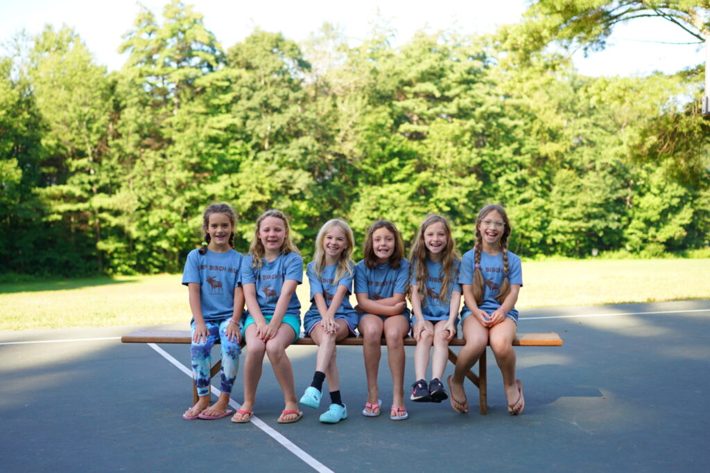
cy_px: 236
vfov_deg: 24.6
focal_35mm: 55
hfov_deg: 36.2
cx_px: 355
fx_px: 1085
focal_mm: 55
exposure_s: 1/1000
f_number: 2.8
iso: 400
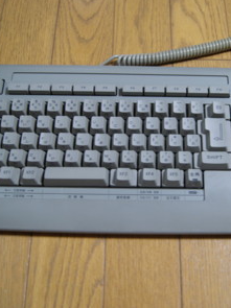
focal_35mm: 44
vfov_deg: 43.0
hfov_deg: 32.6
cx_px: 155
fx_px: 392
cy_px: 152
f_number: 3.5
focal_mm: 20
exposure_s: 1/8
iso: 400
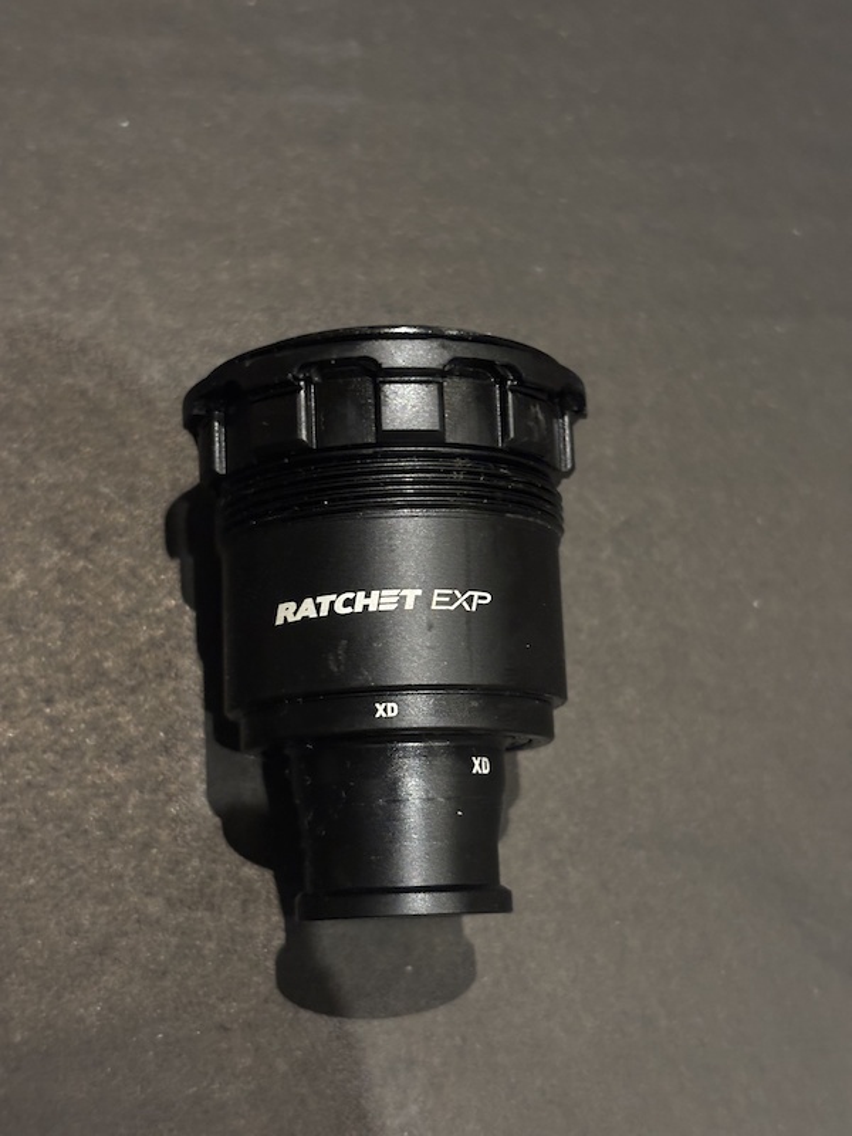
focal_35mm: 52
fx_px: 1706
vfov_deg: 36.8
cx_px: 426
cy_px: 568
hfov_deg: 28.0
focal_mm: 5.96
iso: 250
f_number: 1.6
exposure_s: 1/25
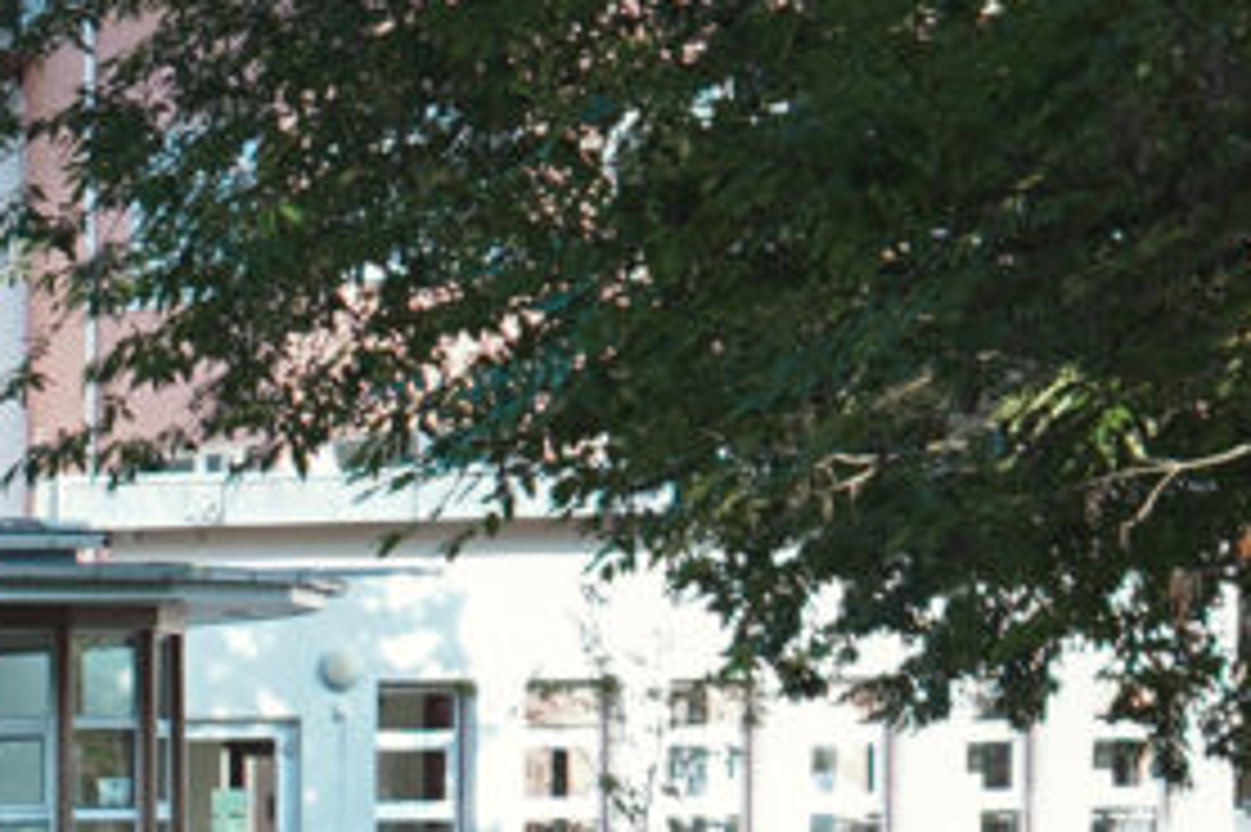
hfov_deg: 11.6
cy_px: 1655
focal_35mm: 166
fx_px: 5765
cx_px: -860
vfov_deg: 7.9
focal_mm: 24
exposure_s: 1/320
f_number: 3.2
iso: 200
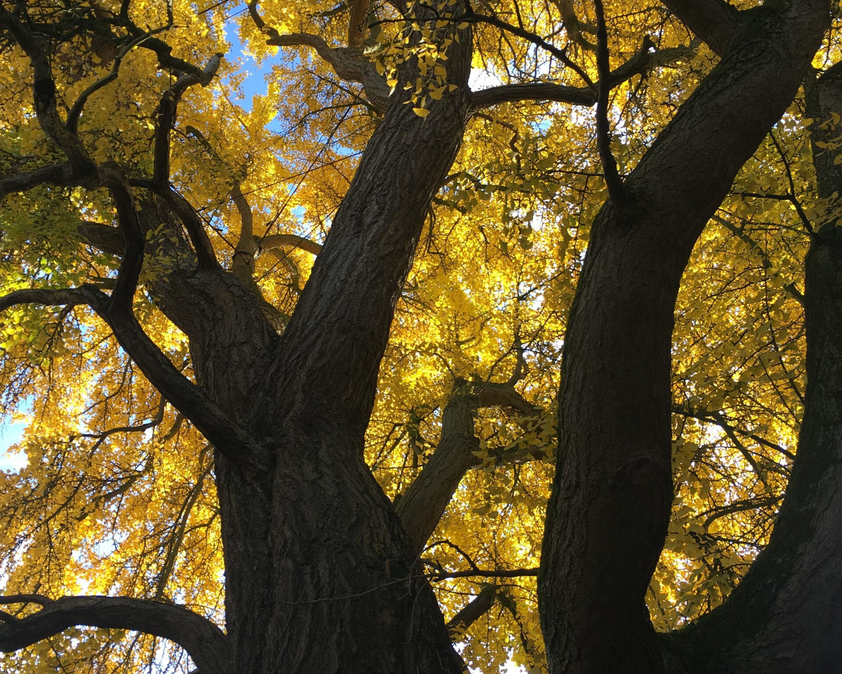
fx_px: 947
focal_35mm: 38
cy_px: 319
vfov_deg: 39.2
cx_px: 419
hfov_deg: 47.9
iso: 25
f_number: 2.2
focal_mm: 4.15
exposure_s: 1/228
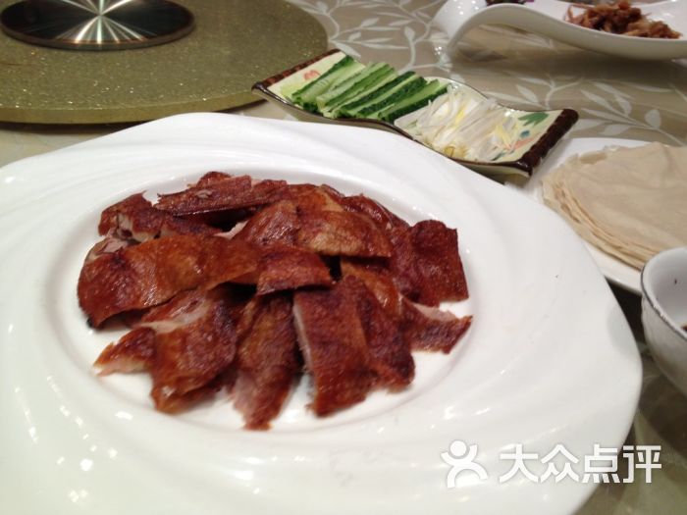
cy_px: 258
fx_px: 695
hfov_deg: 52.6
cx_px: 344
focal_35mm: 35
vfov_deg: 40.7
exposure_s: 1/24
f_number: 2.4
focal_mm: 4.28
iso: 50
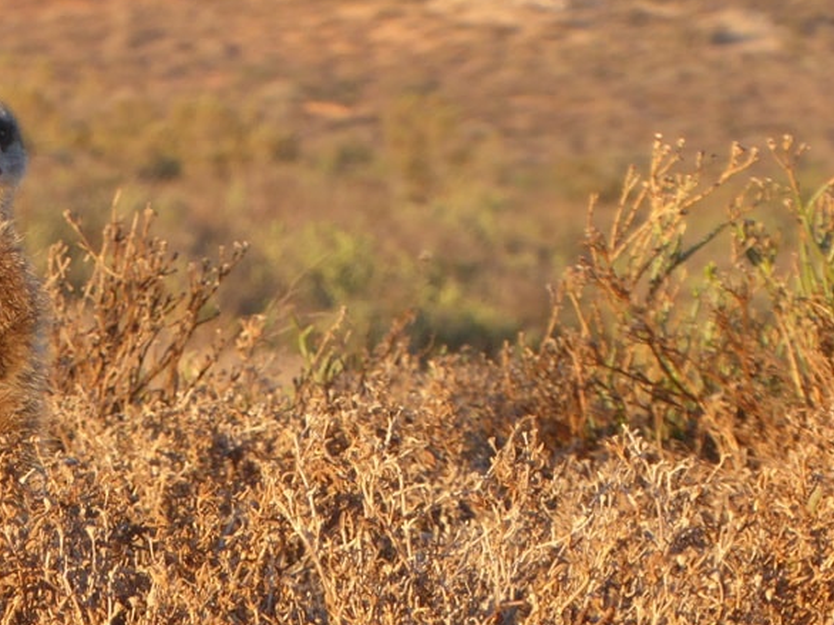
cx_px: 3
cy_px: 167
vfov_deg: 1.9
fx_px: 19050
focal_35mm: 791
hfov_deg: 2.5
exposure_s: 1/80
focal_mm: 62.1
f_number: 6
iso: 160
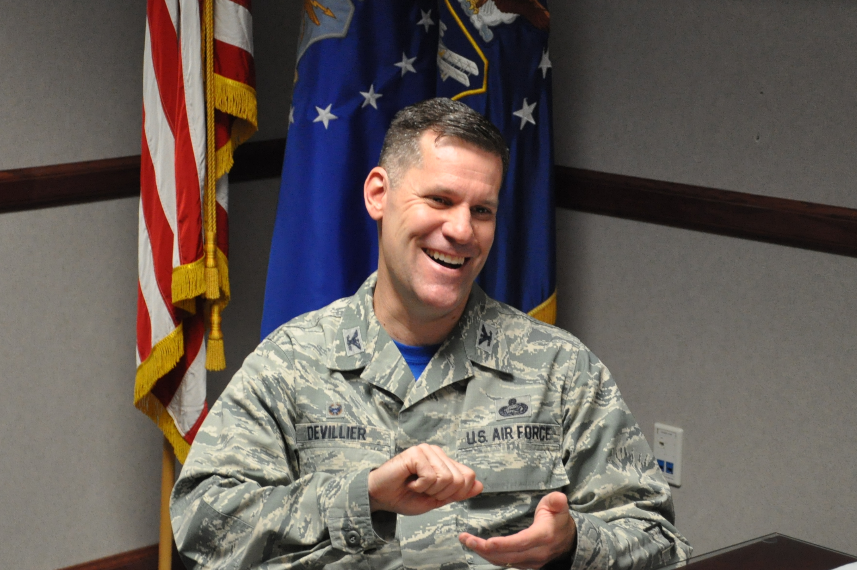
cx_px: 279
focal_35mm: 94
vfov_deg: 14.5
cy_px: 309
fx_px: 2235
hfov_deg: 21.6
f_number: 4.8
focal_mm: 42
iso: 1600
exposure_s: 1/80
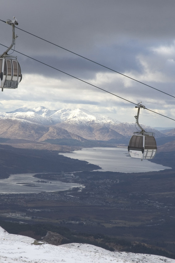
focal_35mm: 141
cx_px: 89
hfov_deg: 9.7
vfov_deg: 14.6
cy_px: 131
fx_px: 1029
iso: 320
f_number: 13
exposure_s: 1/200
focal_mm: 62
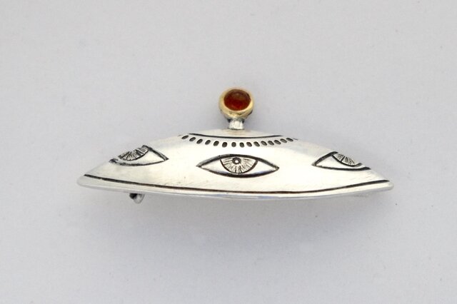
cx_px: 228
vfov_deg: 11.4
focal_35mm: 120
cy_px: 152
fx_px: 1522
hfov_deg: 17.1
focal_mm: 80
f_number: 11
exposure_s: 1/2000
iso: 3200
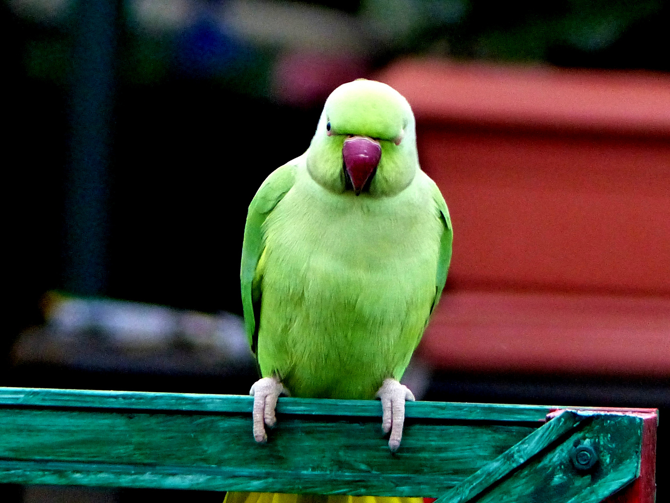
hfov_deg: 1.7
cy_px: 252
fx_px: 23226
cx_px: 335
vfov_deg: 1.2
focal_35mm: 1200
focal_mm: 108
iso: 800
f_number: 2.8
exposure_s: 1/125
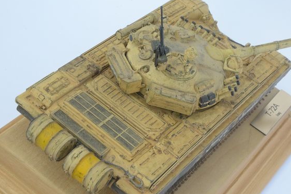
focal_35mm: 86
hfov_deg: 23.6
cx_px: 182
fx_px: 695
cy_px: 77
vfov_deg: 15.9
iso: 1250
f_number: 18
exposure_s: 1/100
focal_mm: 60
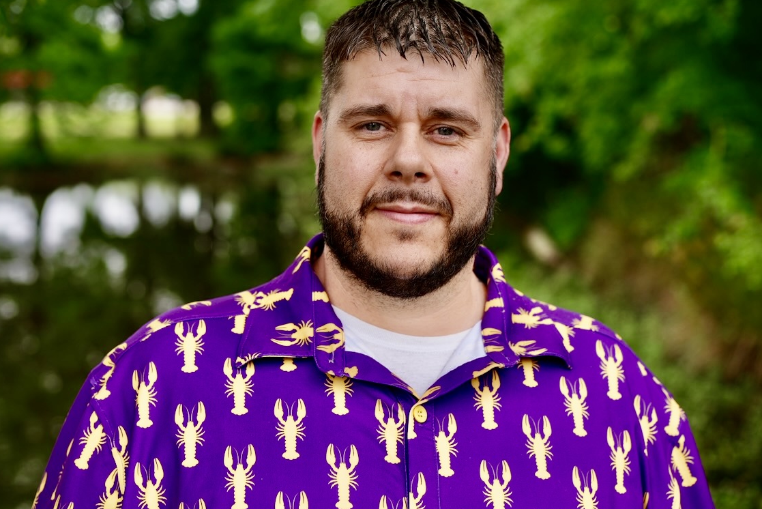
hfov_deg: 31.9
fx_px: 1334
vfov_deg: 21.6
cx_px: 374
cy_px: 243
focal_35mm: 63
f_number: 3.2
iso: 80
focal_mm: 55
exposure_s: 1/200
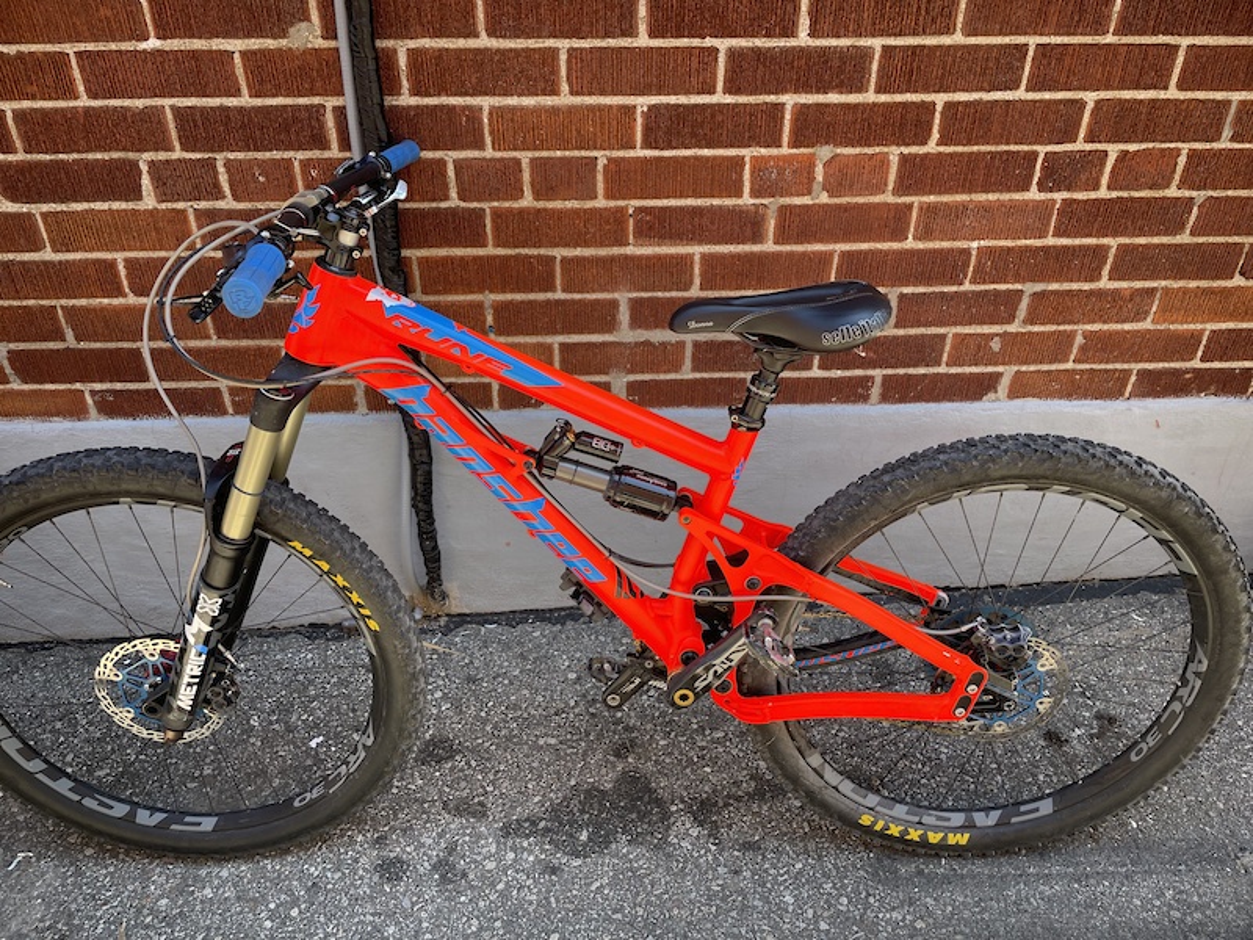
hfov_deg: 67.3
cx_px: 626
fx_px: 941
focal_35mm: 26
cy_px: 470
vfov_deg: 53.1
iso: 32
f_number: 1.6
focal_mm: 4.2
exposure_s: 1/142
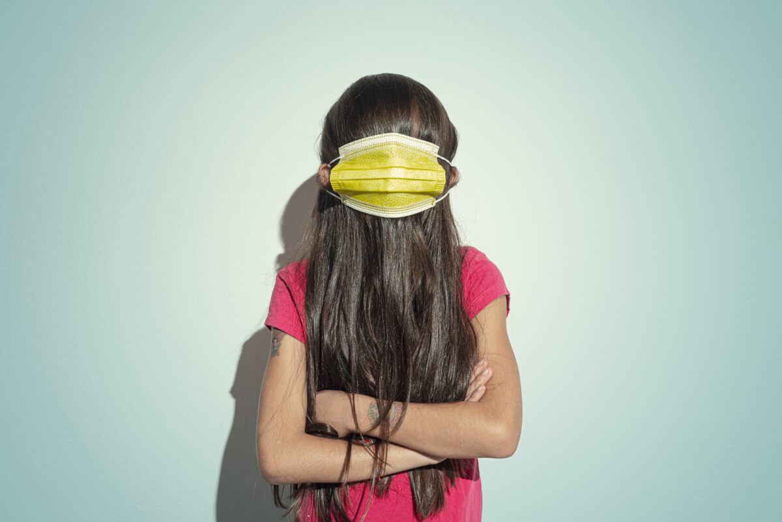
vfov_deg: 37.9
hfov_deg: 54.4
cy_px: 261
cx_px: 391
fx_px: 761
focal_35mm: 35
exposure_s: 1/160
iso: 50
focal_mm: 35
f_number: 8
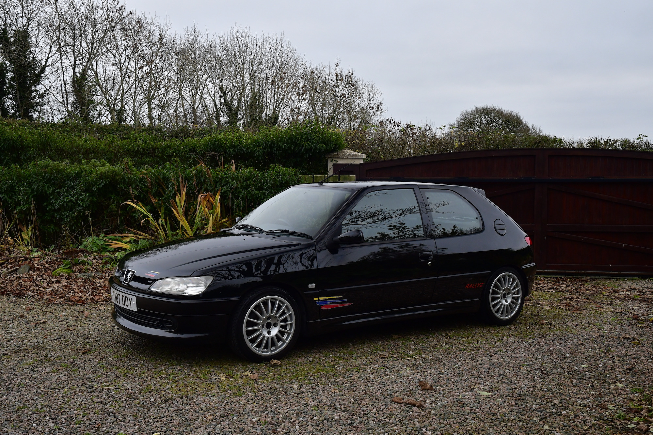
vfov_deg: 34.2
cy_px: 218
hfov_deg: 49.6
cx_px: 326
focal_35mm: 39
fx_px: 707
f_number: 6.3
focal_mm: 26
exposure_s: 1/100
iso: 800
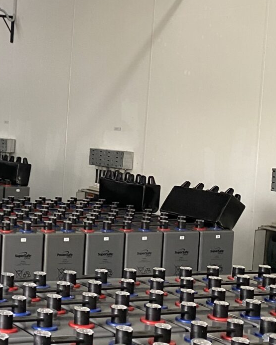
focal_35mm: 75
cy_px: 176
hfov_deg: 18.8
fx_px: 766
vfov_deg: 25.4
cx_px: -93
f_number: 1.8
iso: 125
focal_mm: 4.25
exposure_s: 1/93
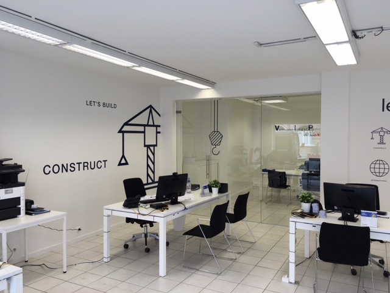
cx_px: 195
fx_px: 327
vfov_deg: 48.2
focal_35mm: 29
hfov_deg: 61.7
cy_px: 146
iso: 40
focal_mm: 4.15
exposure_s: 1/100
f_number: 2.2
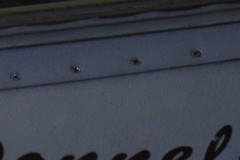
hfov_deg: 1.0
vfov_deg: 0.7
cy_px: -256
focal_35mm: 2020
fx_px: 13468
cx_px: -376
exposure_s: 1/160
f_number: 5.6
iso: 1000
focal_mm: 290
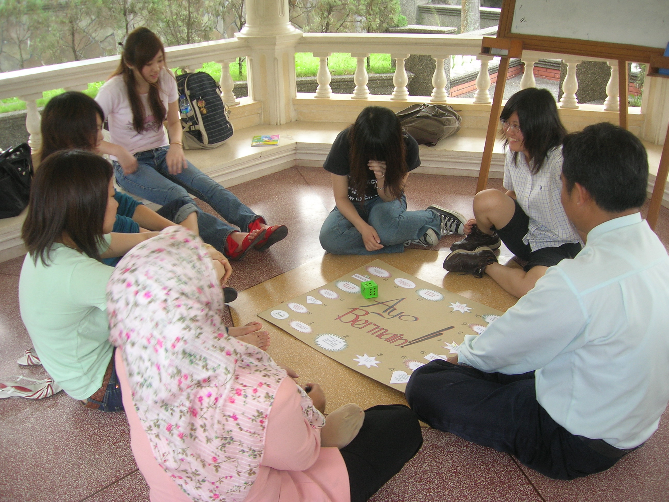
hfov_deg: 54.0
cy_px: 251
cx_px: 334
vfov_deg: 41.8
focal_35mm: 34
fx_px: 657
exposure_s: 1/51.2
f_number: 2.9
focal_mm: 5.7
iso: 50
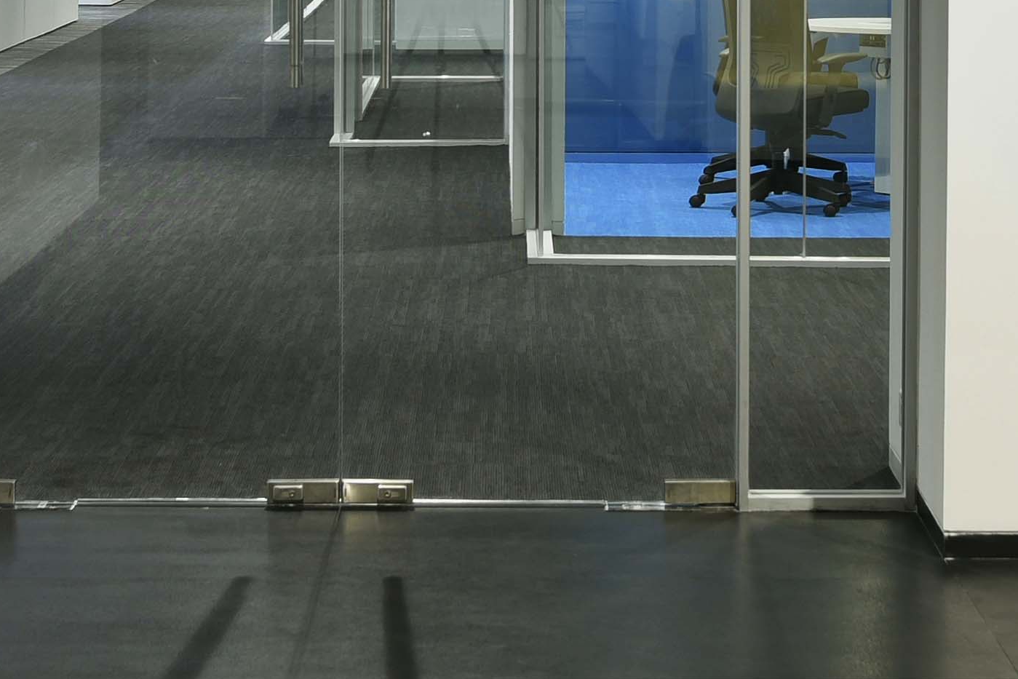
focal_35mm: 121
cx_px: 549
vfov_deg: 11.1
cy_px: -151
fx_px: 3422
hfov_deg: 16.9
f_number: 7.1
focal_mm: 23
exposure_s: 1/2.5
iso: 31
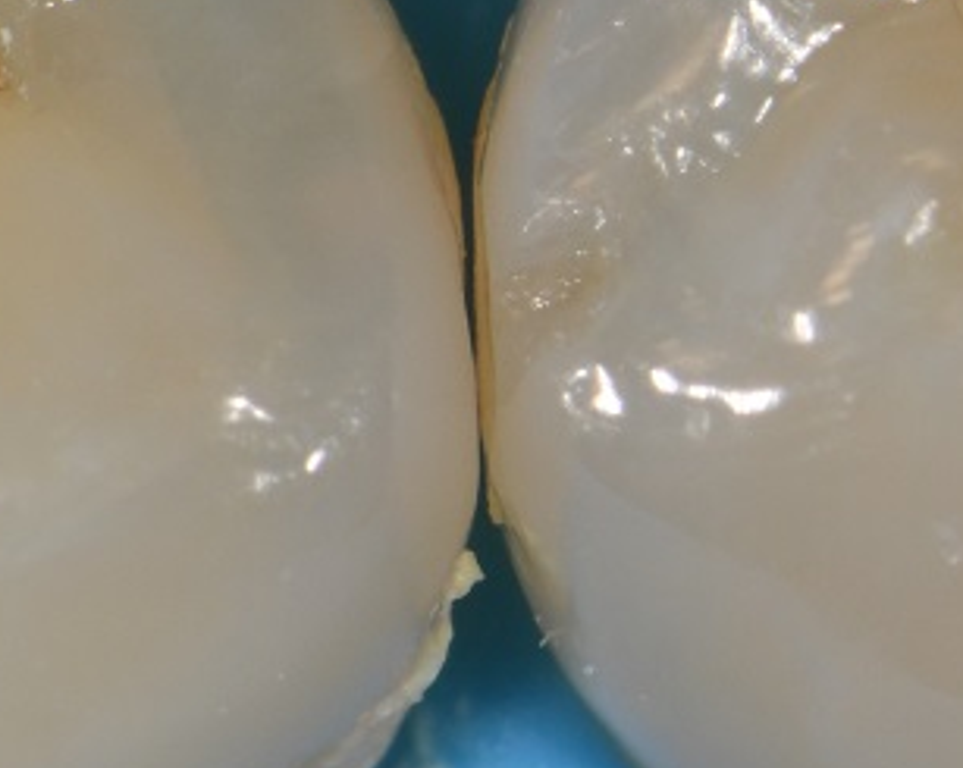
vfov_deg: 2.4
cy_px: -34
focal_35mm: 649
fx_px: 18480
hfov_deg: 3.0
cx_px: 1220
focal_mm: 105
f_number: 32
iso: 200
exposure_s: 1/160
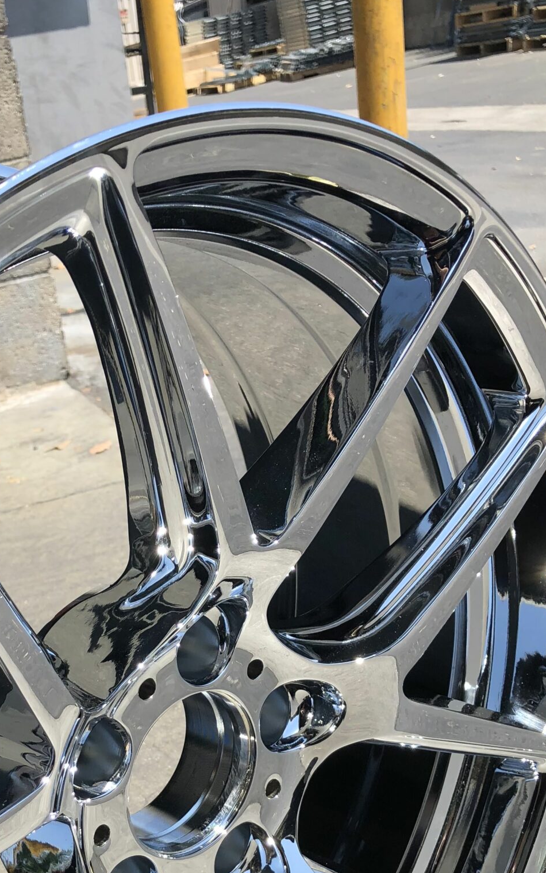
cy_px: 682
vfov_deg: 38.9
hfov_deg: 25.4
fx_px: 1190
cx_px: 111
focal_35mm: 50
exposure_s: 1/979
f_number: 1.8
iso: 20
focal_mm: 4
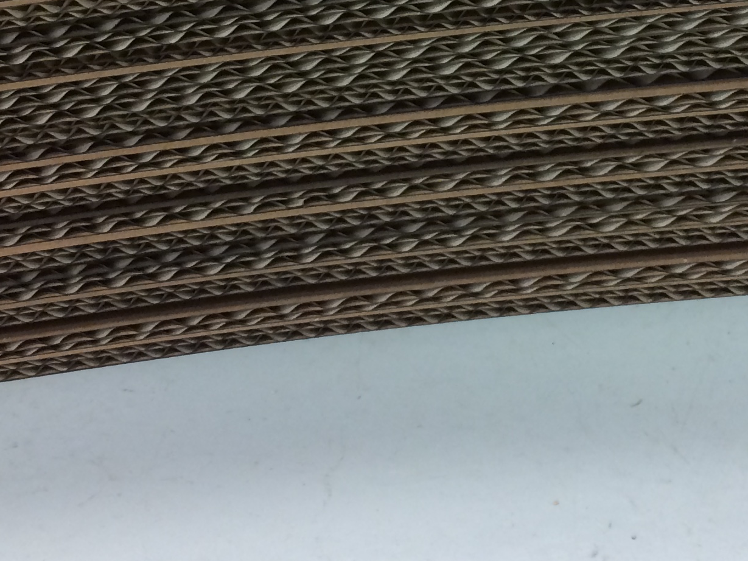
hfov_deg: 25.1
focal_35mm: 77
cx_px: 531
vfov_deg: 18.1
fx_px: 1664
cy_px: -131
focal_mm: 4.15
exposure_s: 1/30
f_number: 2.2
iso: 125
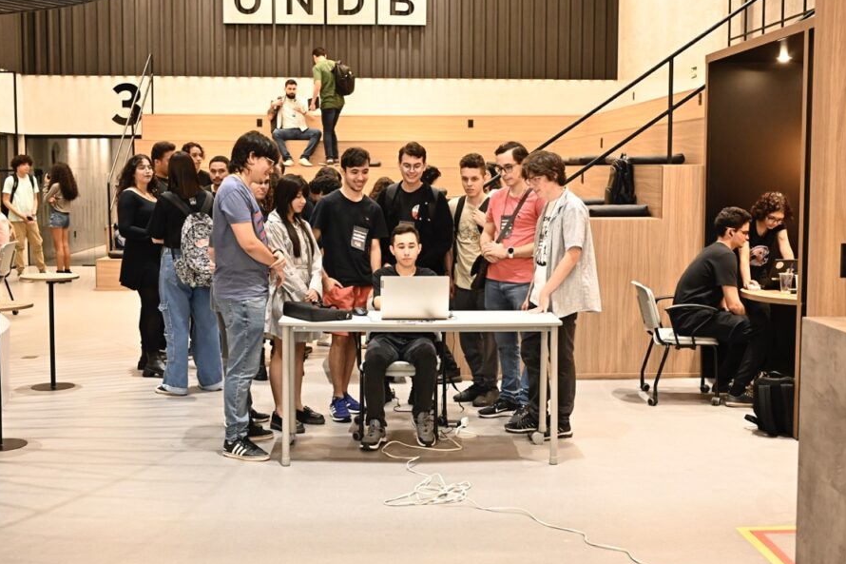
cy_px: 259
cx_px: 423
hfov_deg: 42.8
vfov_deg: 29.2
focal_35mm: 46
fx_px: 1081
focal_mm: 40
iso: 6400
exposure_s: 1/60
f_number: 5
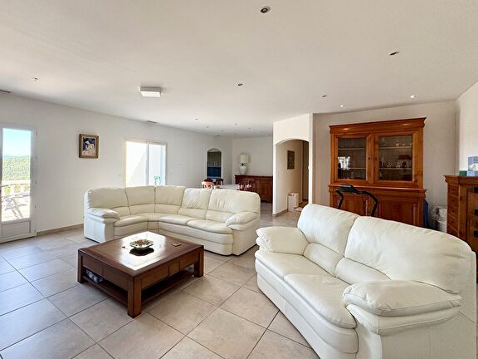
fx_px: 235
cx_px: 198
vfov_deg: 74.6
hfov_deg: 90.2
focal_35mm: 17
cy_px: 167
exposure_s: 1/99
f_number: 2.2
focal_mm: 2.22
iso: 80
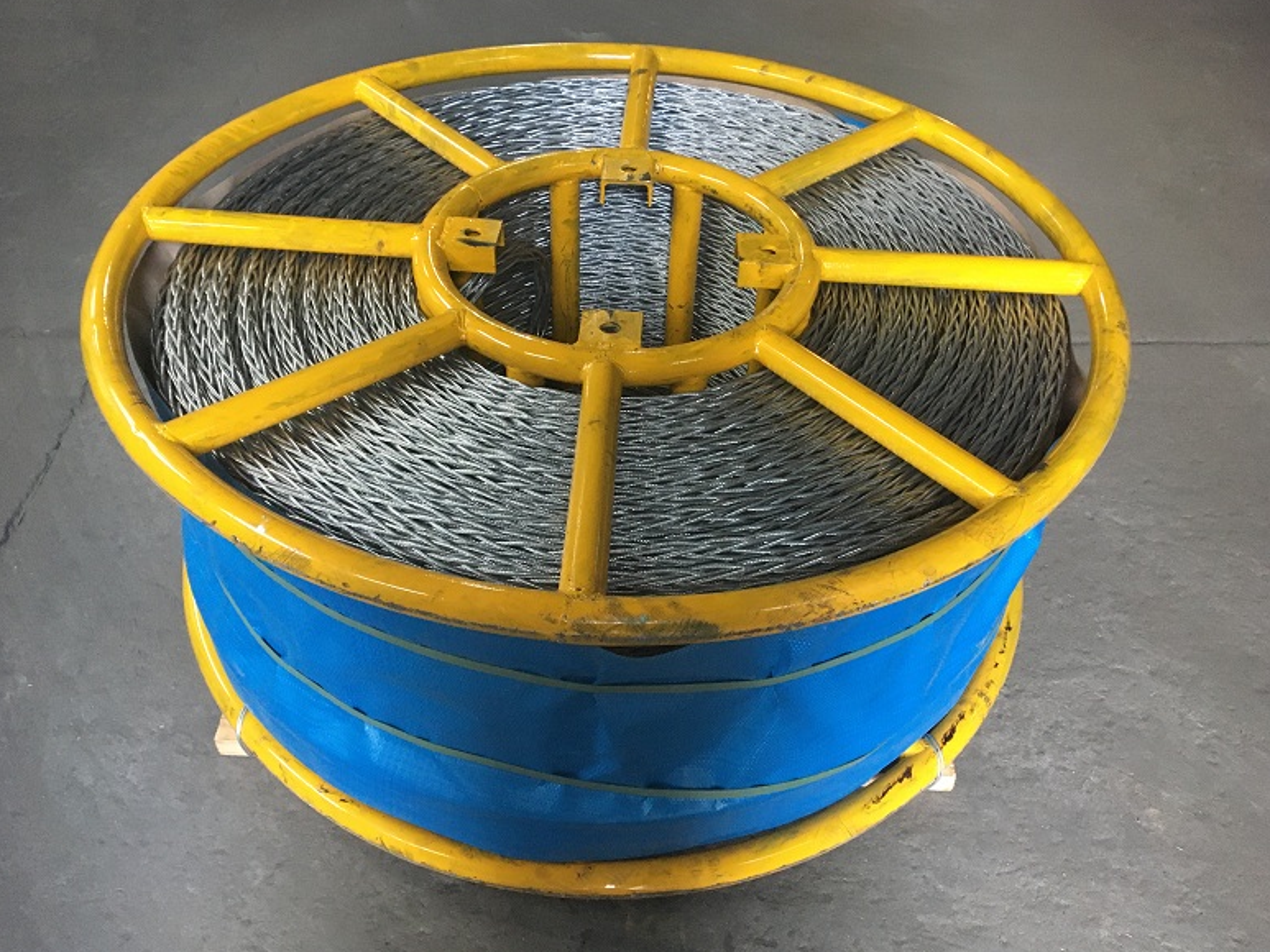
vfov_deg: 46.8
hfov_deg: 60.0
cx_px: 641
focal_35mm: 30
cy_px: 469
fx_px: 1101
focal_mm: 4.15
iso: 200
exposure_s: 1/25
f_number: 2.2
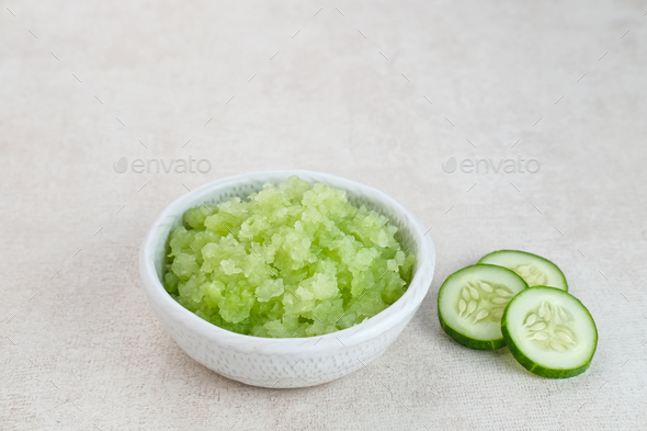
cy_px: 216
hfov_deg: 37.5
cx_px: 324
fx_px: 952
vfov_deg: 25.5
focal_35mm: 53
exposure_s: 1/100
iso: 250
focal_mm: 35
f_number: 8
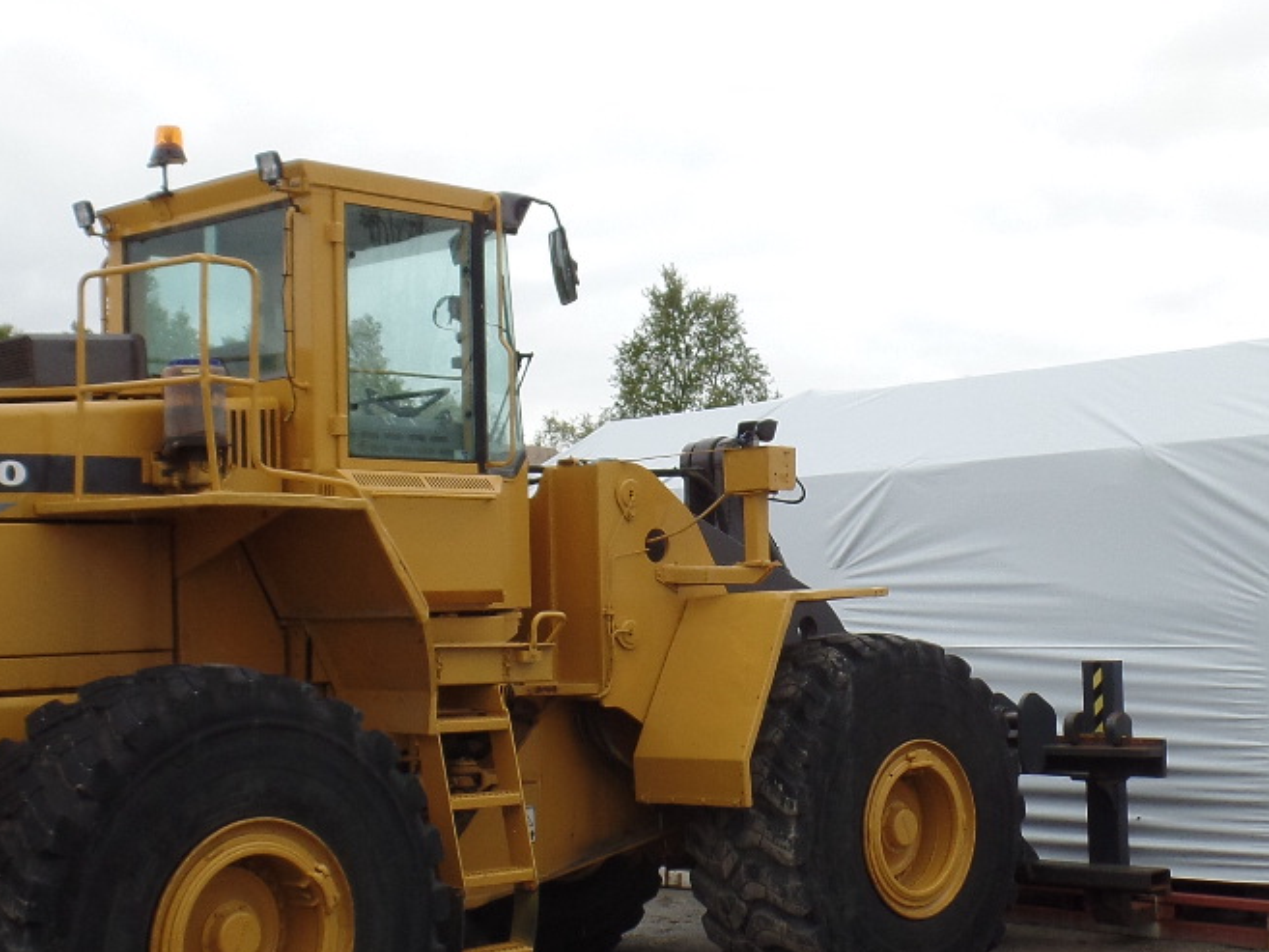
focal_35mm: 56
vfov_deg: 26.1
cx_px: 697
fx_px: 2053
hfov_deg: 34.3
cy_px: 498
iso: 80
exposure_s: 1/350
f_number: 3.5
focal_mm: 4.1
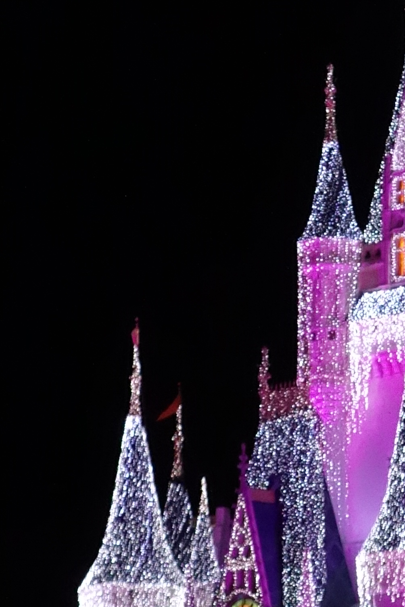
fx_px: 3862
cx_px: 510
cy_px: 282
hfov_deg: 6.0
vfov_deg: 9.0
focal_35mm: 229
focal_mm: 23.27
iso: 3200
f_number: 3.5
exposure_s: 1/125
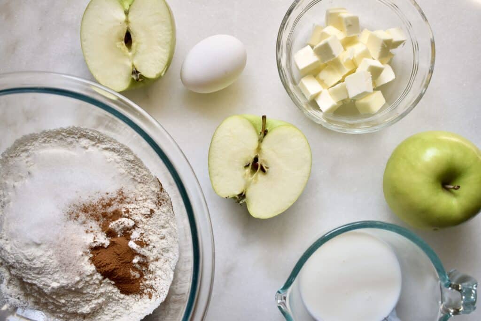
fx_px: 481
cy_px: 160
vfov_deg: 36.9
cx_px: 240
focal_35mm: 36
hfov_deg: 53.1
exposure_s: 1/320
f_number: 3.8
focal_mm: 24
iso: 640
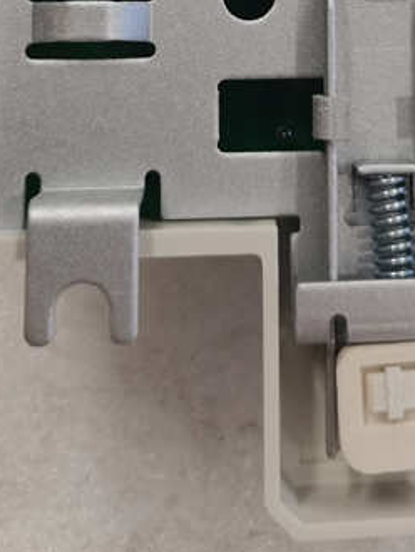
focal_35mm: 63
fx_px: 1006
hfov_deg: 22.9
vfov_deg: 27.1
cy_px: -109
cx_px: 345
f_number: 1.8
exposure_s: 1/100
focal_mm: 5.58
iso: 160
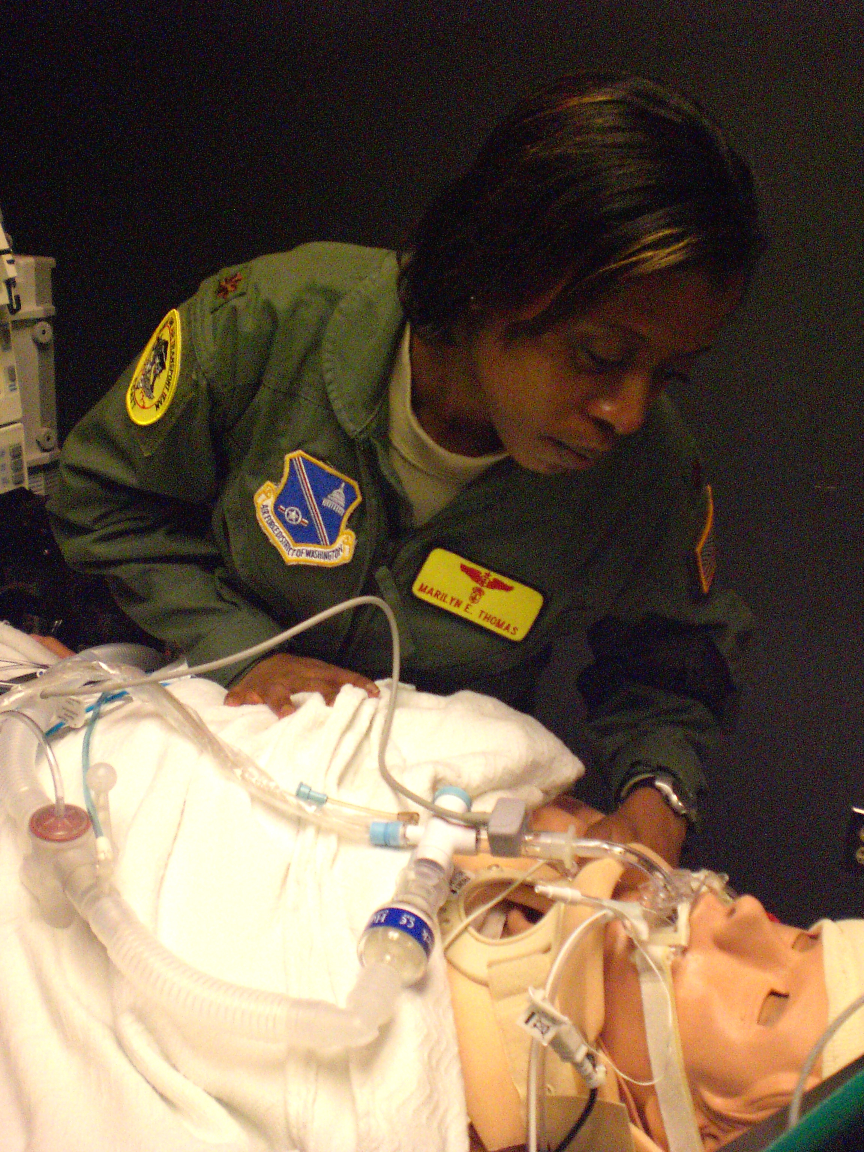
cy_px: 576
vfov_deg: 49.0
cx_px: 432
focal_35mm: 38
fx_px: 1265
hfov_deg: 37.7
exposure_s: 1/160
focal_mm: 6.3
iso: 800
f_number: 3.1
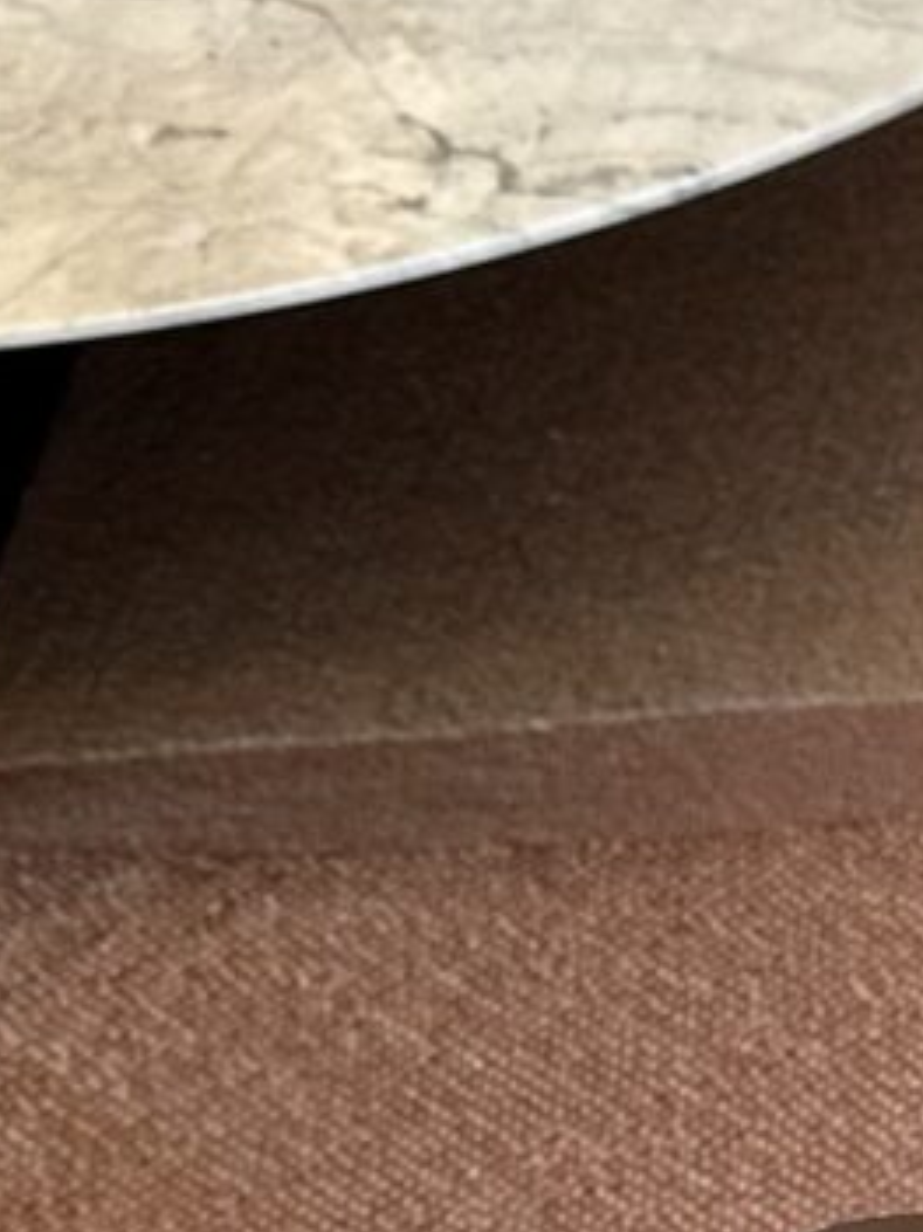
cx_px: 2313
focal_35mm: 140
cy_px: 1815
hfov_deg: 9.3
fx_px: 4980
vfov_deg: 13.3
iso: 100
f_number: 1.78
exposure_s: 1/121
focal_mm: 6.86
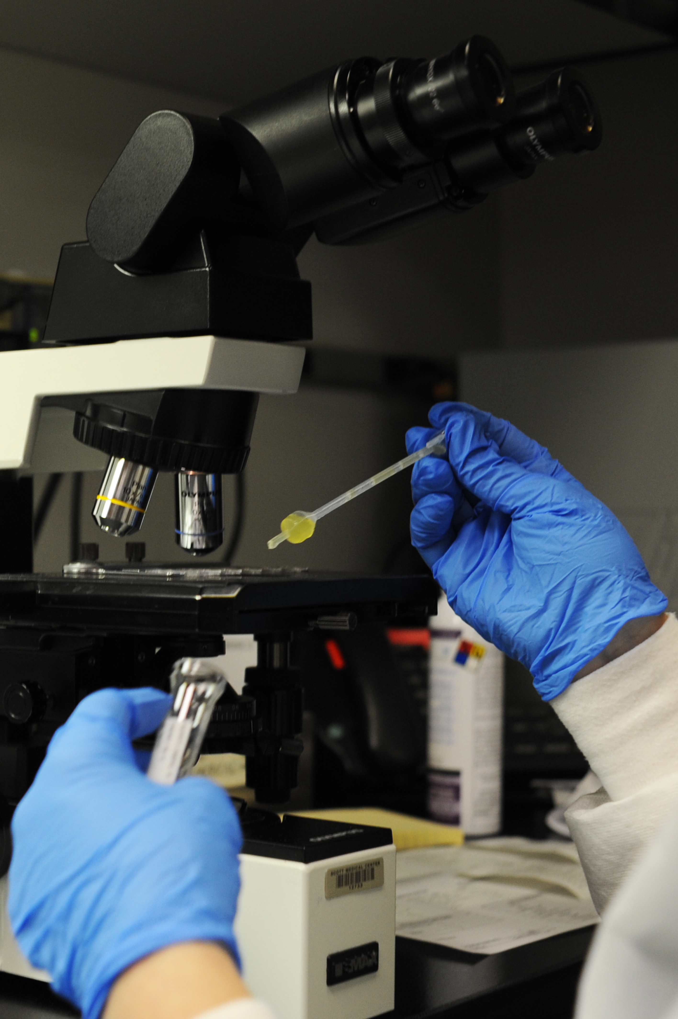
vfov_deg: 54.5
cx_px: 339
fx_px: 990
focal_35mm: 35
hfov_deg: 37.8
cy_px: 510
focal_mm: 35
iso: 640
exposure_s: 1/100
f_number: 4.5
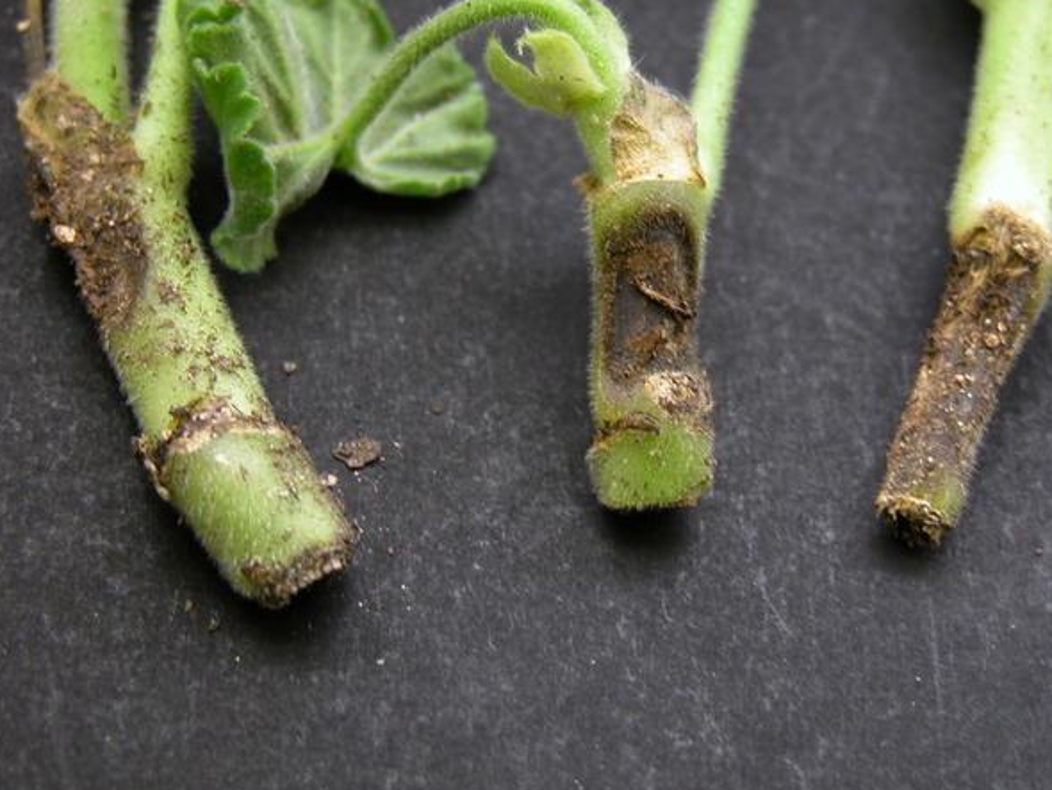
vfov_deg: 15.6
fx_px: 2888
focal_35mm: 95
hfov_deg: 20.6
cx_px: 615
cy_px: 357
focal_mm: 18.8
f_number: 3.3
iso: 100
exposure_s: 1/15.4
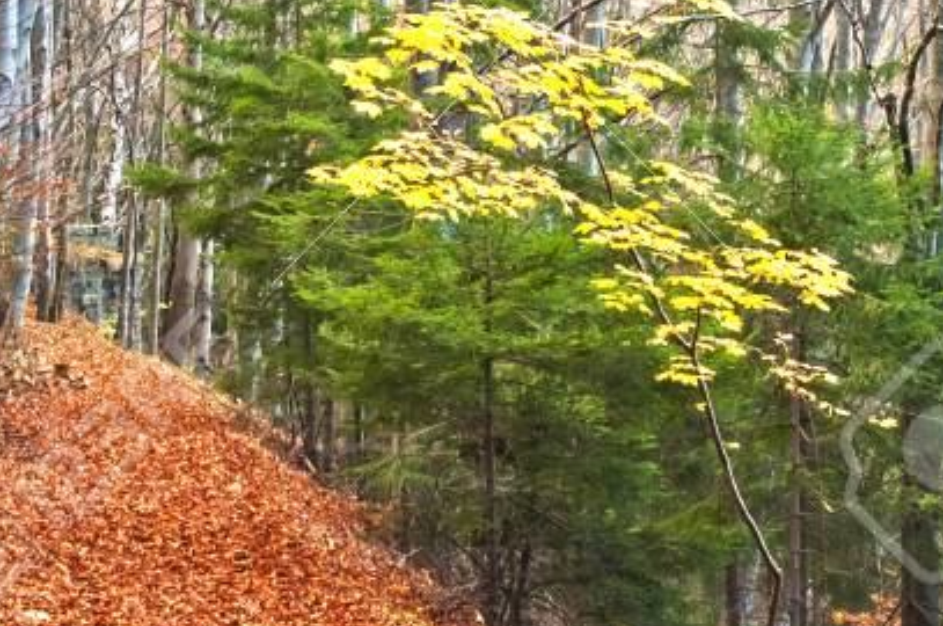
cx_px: 517
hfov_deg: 12.3
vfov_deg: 8.2
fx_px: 4383
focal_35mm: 168
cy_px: 363
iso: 400
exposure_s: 1/20
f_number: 7.1
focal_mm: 35
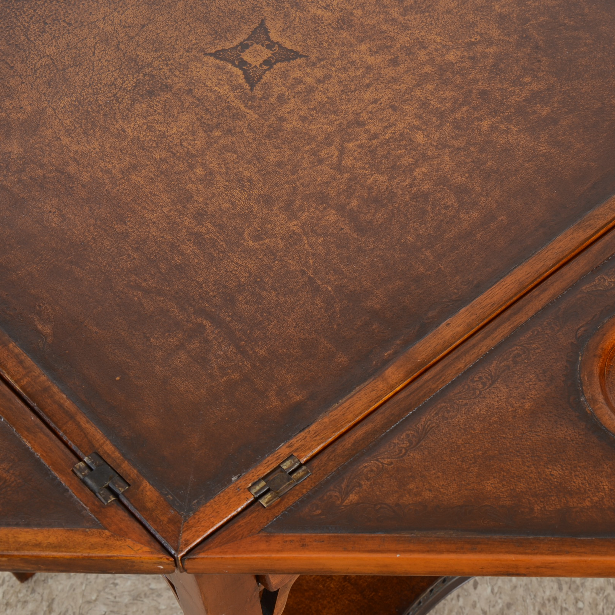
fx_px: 1487
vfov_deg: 23.4
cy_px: 311
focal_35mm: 74
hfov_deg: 23.2
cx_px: 439
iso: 125
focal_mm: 38
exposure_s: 1/125
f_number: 10
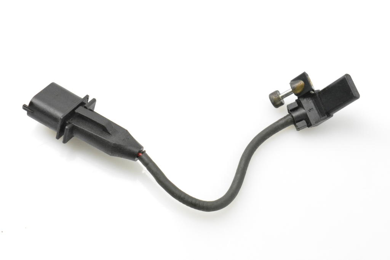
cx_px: 195
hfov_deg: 24.6
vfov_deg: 16.5
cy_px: 130
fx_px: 893
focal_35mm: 82
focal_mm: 55
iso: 6400
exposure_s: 1/400
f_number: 10
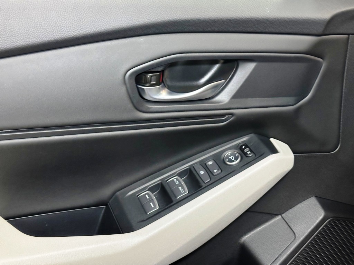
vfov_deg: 30.3
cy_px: 132
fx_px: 491
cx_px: 177
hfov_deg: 39.7
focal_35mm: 48
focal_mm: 6.86
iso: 500
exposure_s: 1/30
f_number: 1.78
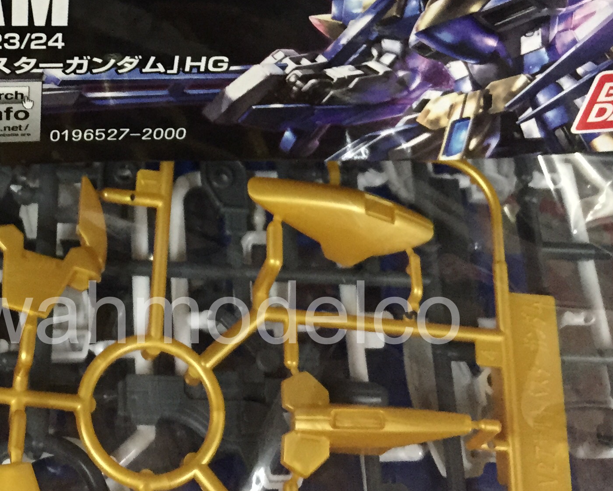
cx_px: 147
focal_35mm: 66
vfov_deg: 22.5
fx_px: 1197
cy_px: 28
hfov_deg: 28.3
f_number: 2.2
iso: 250
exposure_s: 1/17
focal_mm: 4.15
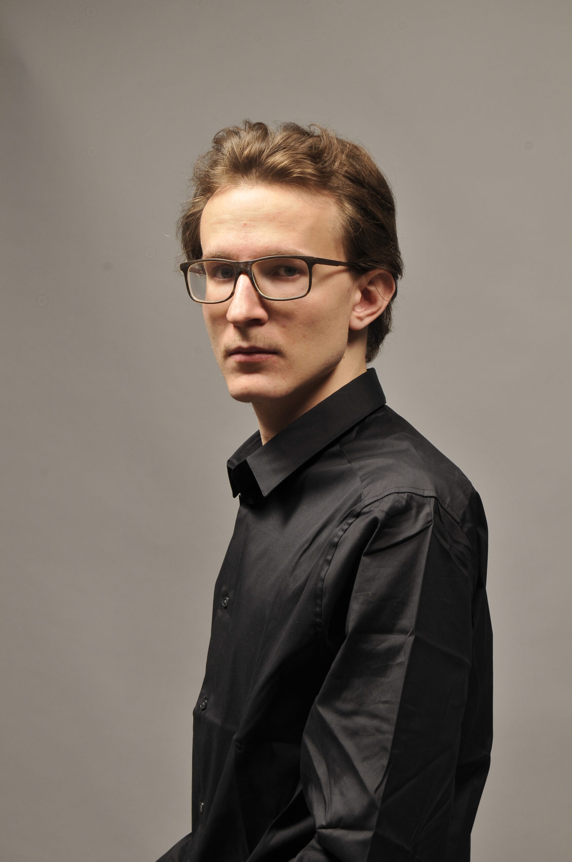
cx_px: 286
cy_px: 431
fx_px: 1649
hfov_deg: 19.7
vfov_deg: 29.3
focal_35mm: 69
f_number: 9
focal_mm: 46
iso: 200
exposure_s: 1/60
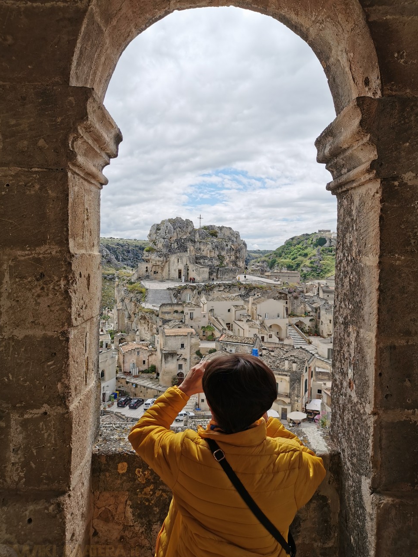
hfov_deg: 49.7
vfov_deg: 63.5
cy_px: 281
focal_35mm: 28
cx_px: 208
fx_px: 451
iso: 50
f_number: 1.8
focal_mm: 5.58
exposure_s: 1/4785
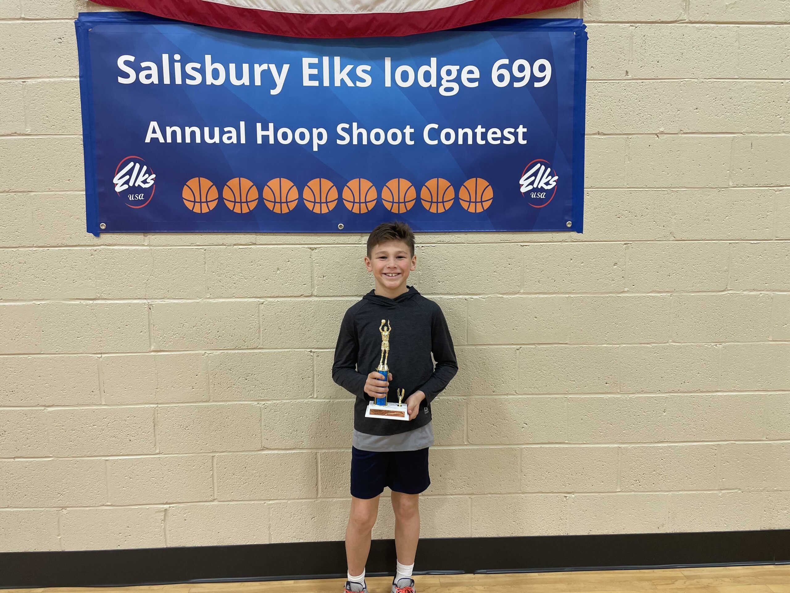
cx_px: 395
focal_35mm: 26
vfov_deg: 53.1
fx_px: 593
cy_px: 296
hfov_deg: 67.3
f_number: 1.6
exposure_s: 1/60
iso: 80
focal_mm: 4.2
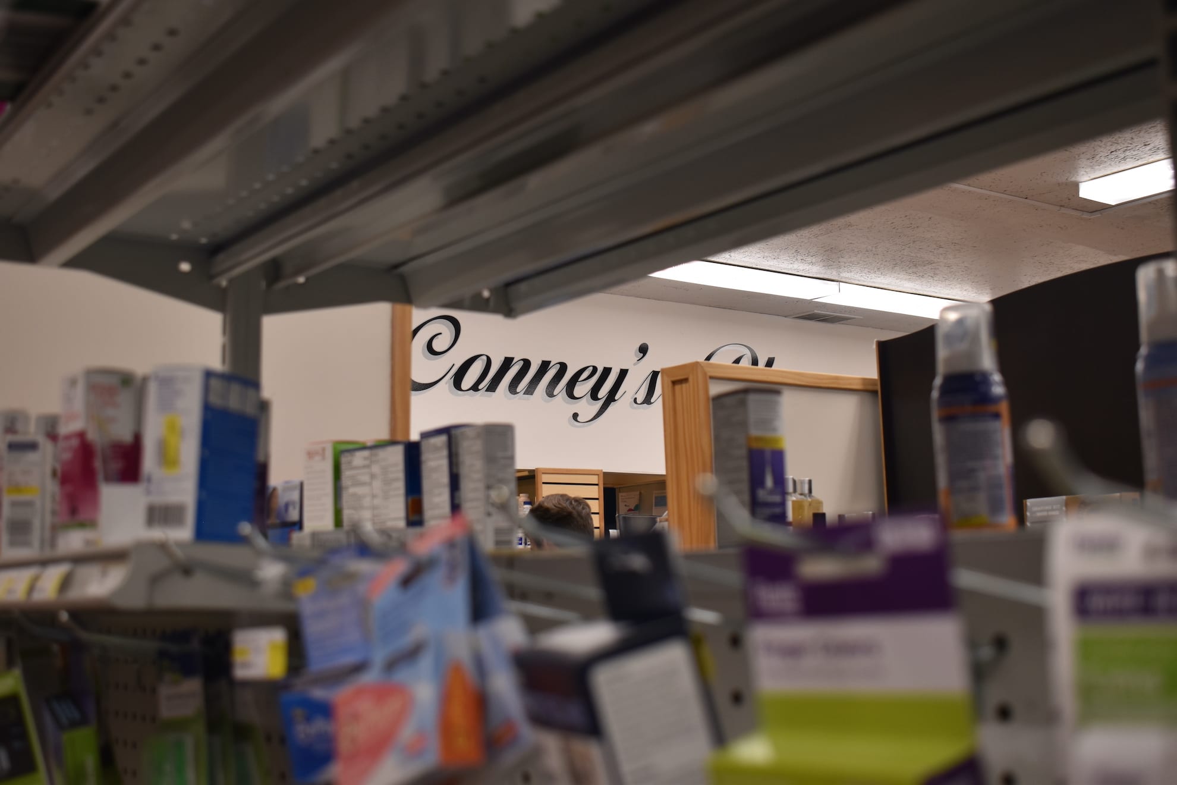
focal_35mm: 46
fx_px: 1520
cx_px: 588
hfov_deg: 42.3
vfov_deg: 28.9
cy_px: 392
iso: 400
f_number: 5
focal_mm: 31
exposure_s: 1/100
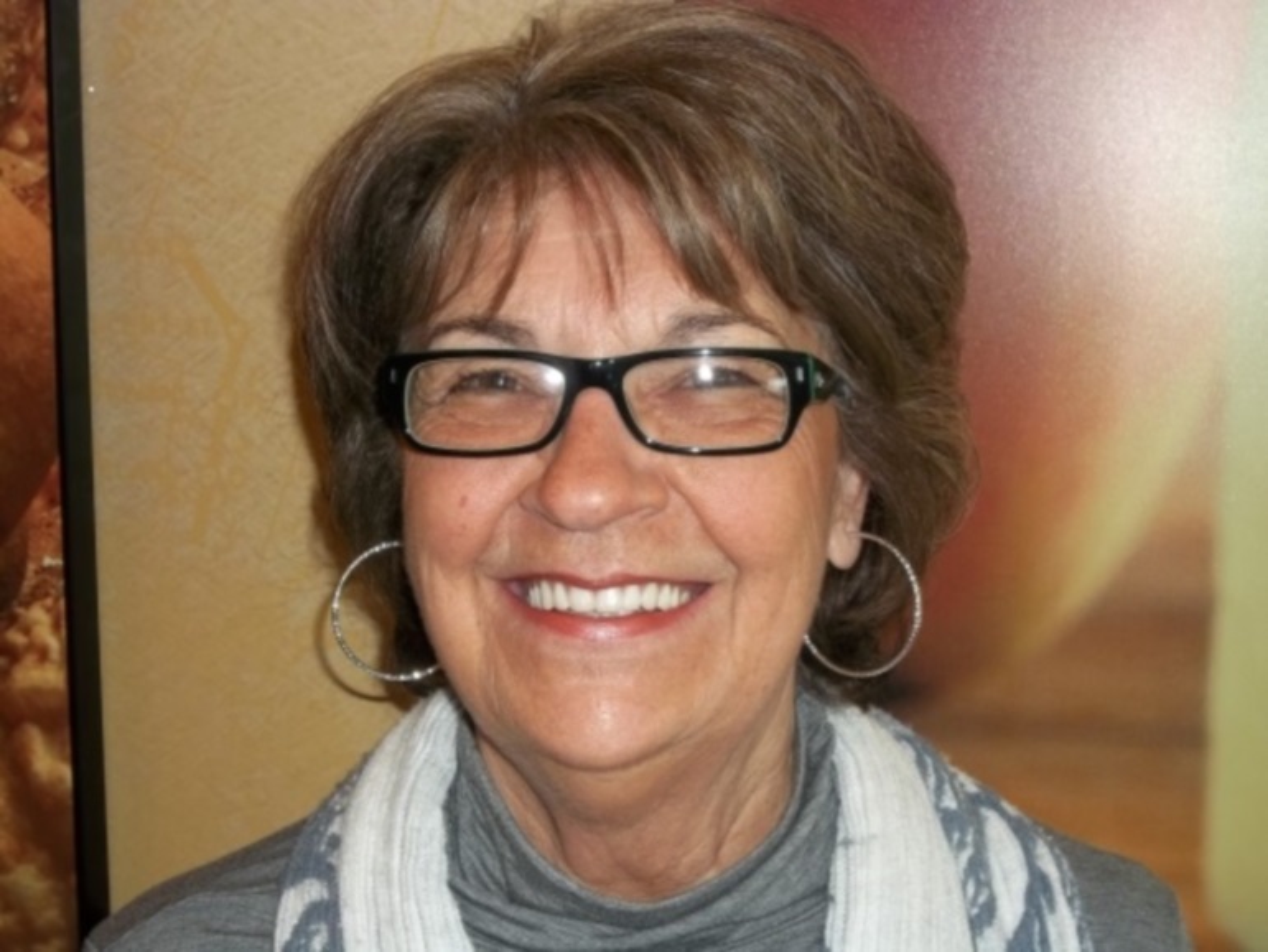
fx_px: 1905
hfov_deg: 36.8
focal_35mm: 52
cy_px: 476
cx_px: 634
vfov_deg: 28.0
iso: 80
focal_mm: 9.3
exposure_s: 1/40
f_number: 5
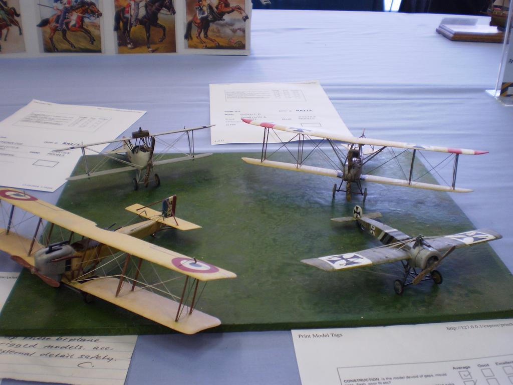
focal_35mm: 36
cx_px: 256
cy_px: 192
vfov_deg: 39.7
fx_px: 534
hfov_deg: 51.4
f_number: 3.1
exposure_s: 1/30
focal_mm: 6.3
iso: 125
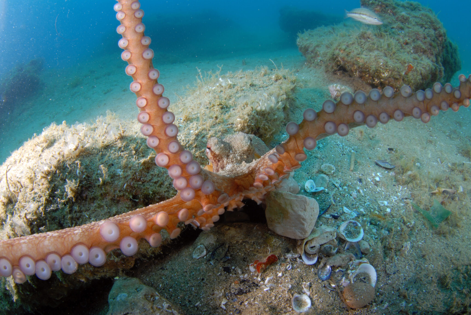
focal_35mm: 15
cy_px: 158
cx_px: 236
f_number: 22
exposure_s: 1/15
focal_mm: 10
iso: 100
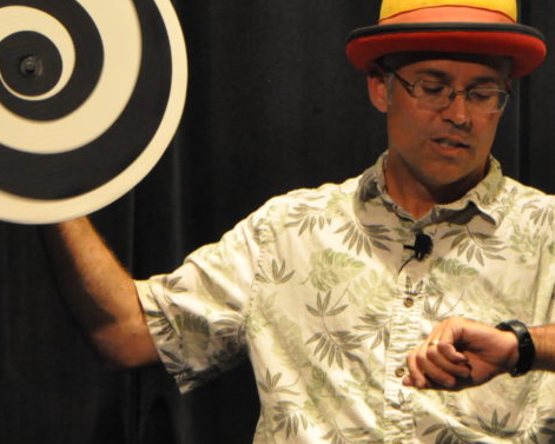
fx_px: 12043
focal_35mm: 733
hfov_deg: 2.6
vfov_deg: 2.1
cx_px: 232
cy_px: 179
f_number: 6.3
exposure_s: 1/50
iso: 3200
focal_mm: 240
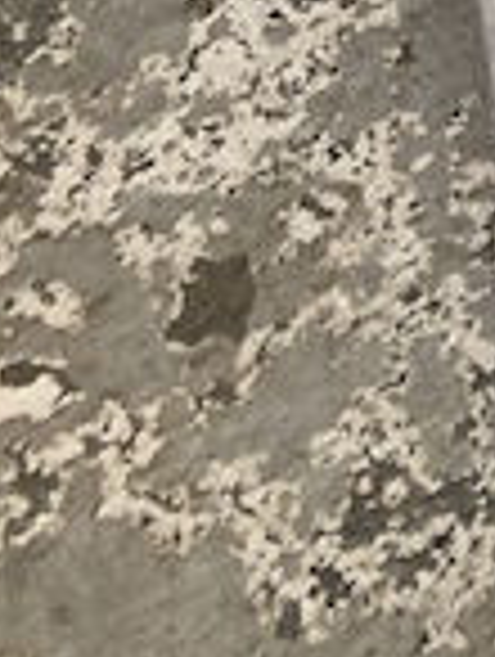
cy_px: -837
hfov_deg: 8.7
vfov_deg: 11.1
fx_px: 2909
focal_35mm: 153
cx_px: 1242
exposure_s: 1/24
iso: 40
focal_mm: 3.99
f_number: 1.8
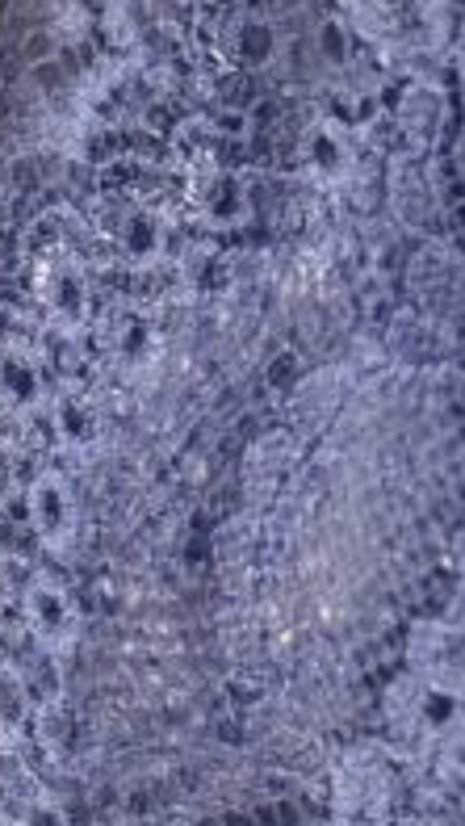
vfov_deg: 7.1
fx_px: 6458
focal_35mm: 295
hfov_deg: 4.1
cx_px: 813
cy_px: 1602
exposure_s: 1/33
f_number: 1.6
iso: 200
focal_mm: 5.96
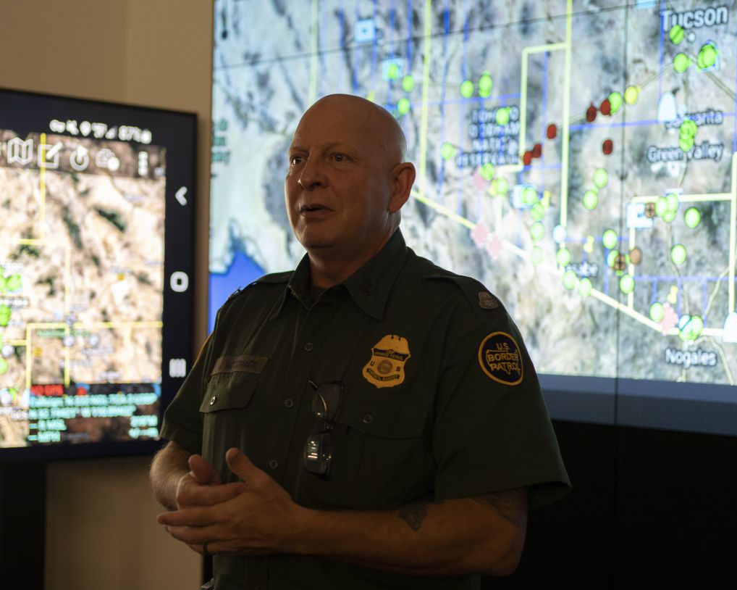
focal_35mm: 40
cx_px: 379
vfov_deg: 37.3
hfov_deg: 45.8
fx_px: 872
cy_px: 294
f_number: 2
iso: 1000
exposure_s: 1/125
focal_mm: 35
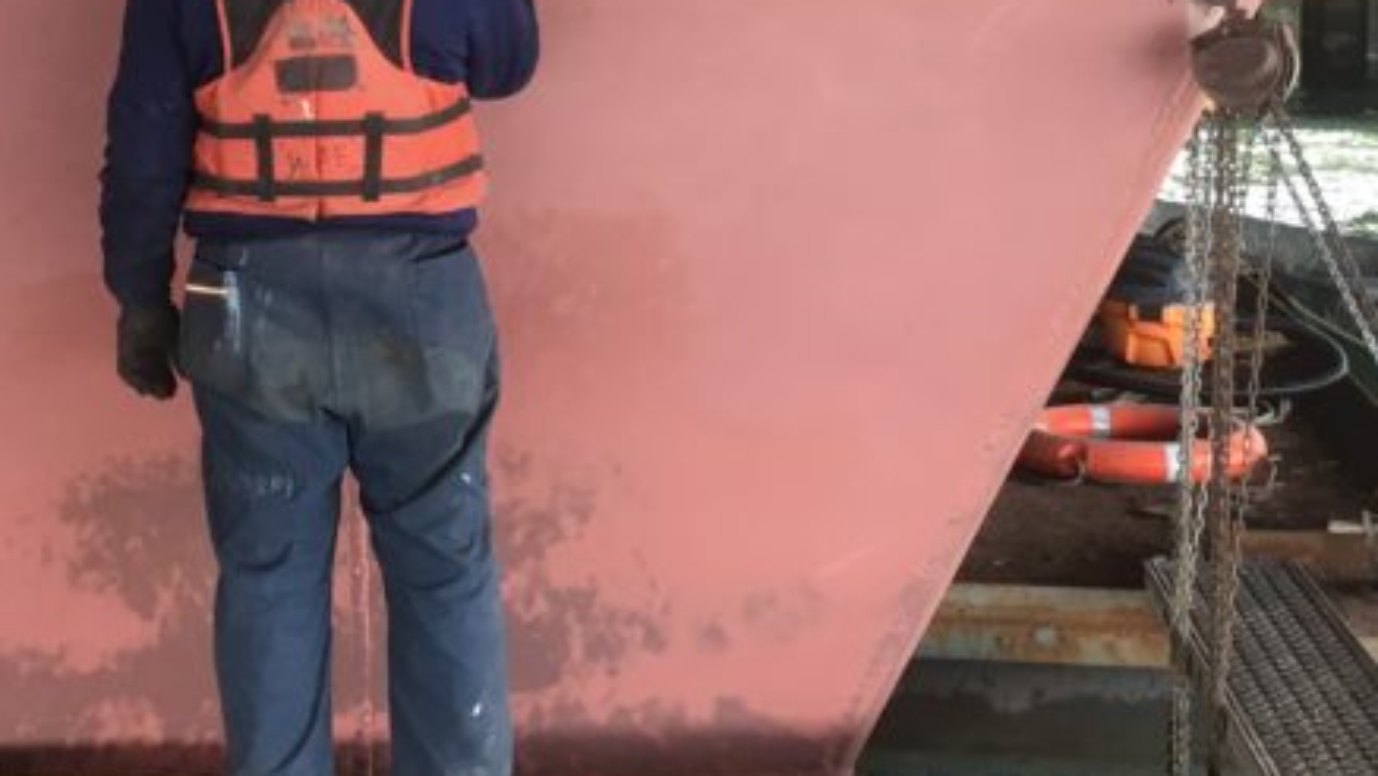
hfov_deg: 28.5
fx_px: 2704
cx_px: 546
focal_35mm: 74
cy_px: 57
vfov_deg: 16.1
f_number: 2.2
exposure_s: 1/30
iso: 32
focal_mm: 4.15
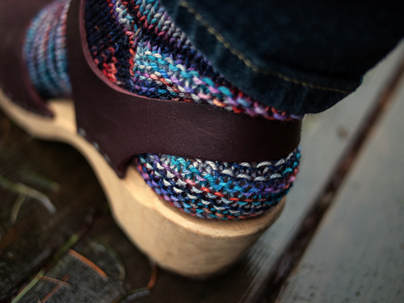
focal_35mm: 40
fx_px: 467
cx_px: 202
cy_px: 152
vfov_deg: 36.0
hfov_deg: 46.8
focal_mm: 20
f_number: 1.7
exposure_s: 1/160
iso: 400
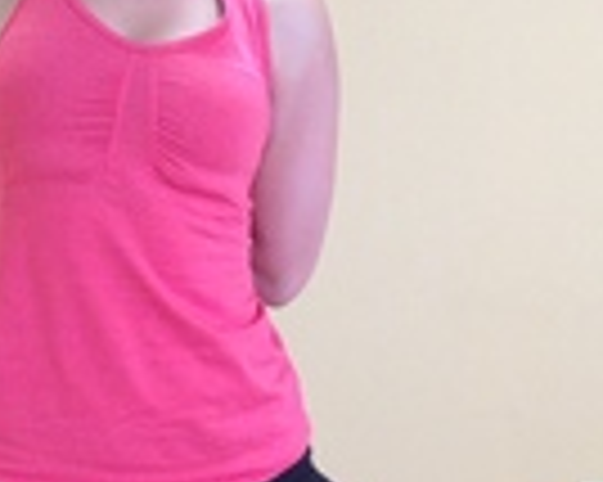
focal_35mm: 137
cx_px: 86
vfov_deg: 11.2
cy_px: 426
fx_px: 2443
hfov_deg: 14.0
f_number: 2.4
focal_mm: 4.12
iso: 80
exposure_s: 1/20
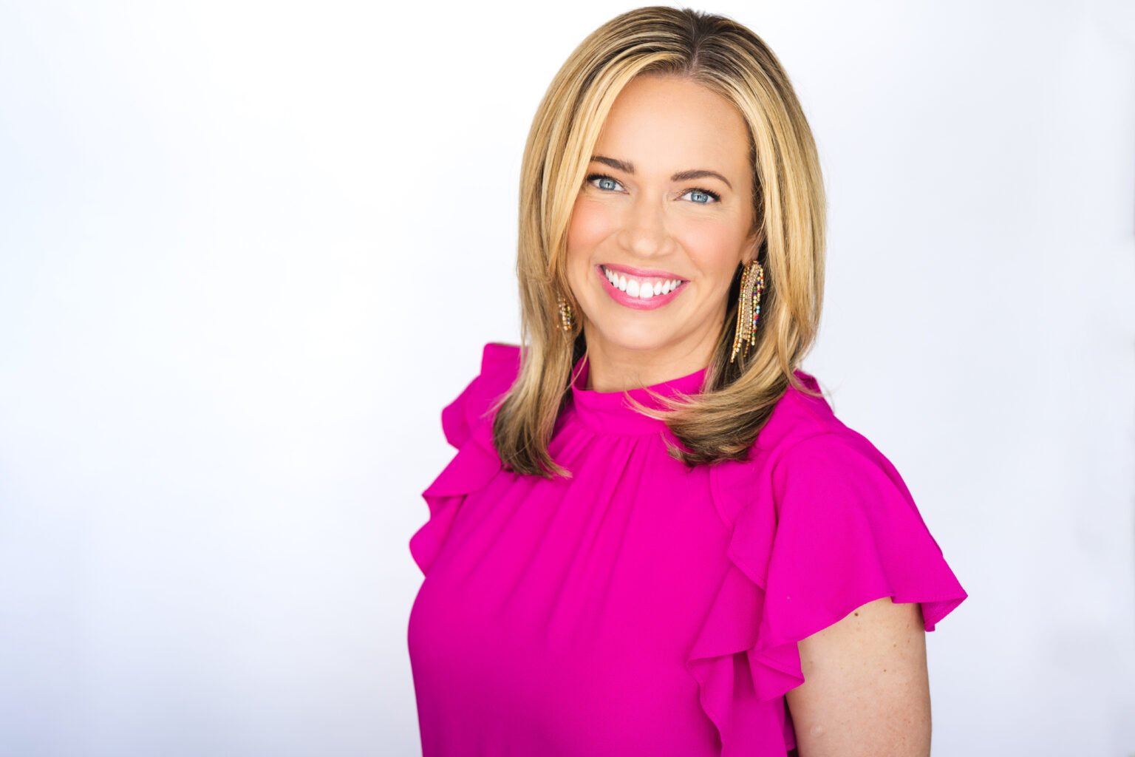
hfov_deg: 39.6
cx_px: 568
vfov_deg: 27.0
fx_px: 1576
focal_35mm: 50
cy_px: 378
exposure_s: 1/250
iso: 250
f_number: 4
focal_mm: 50
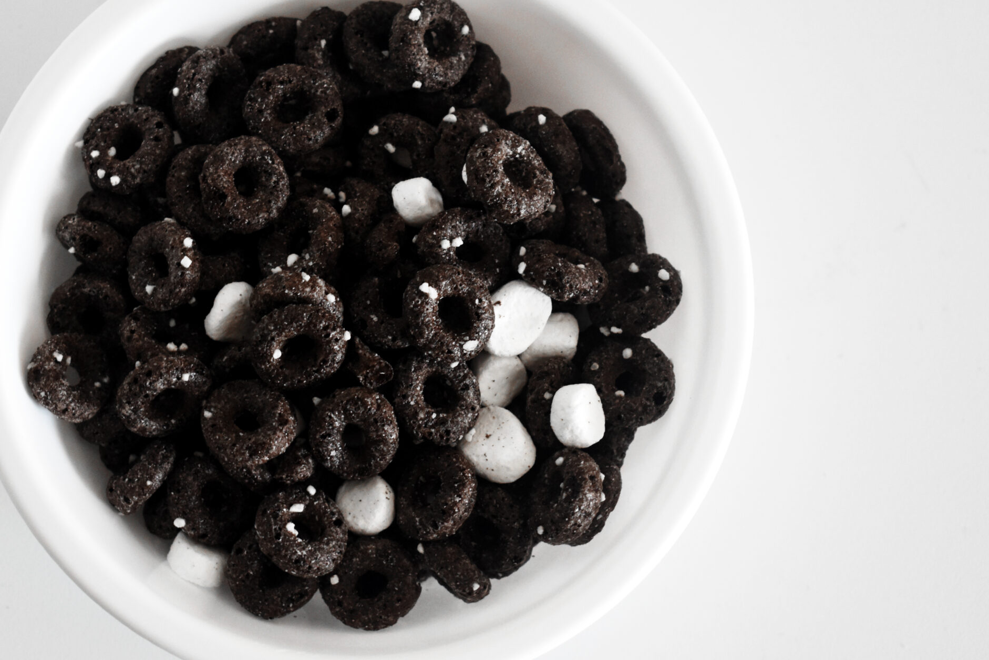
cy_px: 302
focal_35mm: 102
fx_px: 2802
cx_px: 354
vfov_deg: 13.4
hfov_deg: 20.0
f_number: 5.6
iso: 1250
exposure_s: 1/13
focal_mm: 50
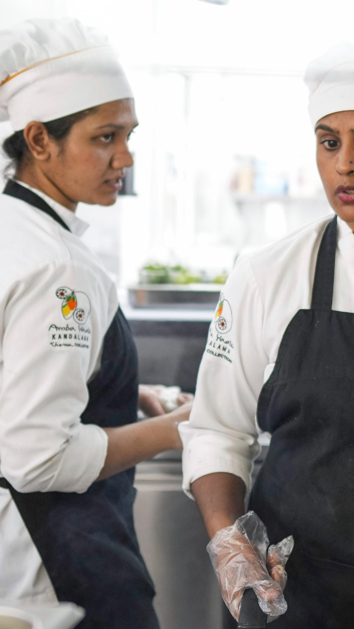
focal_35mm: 68
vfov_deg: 30.9
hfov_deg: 16.4
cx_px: 501
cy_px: 269
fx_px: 1134
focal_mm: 24
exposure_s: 1/320
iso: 500
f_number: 1.4
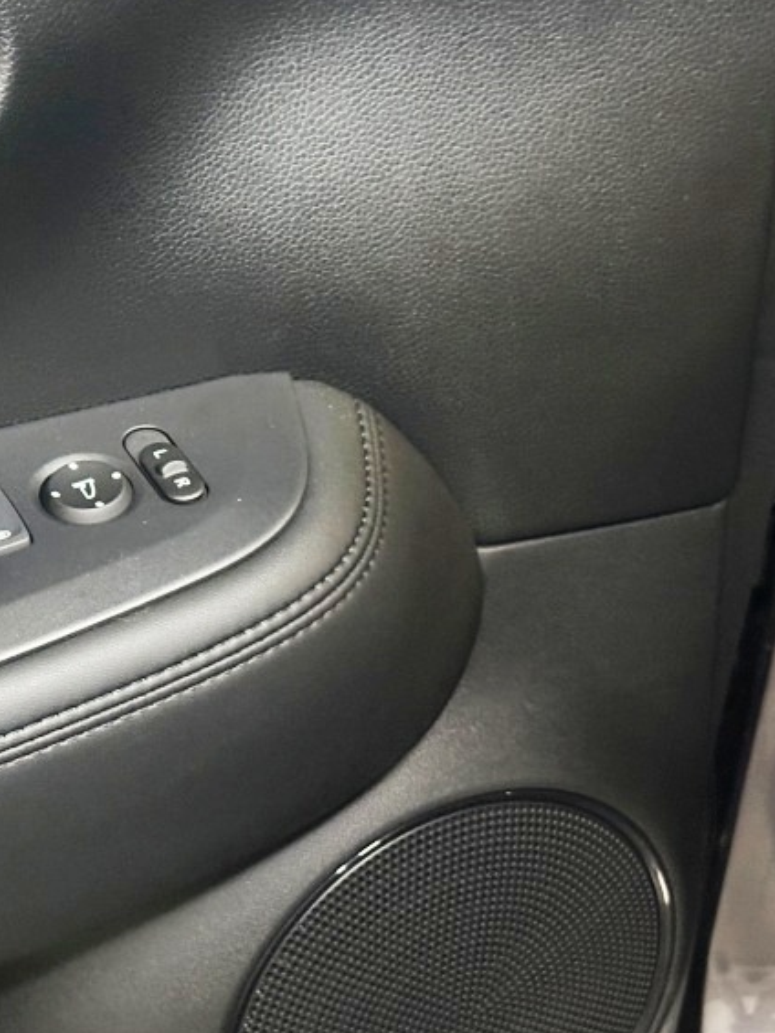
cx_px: -157
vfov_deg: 22.4
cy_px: 384
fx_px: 2596
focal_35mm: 87
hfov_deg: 16.3
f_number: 1.78
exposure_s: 1/30
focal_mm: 6.86
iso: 640
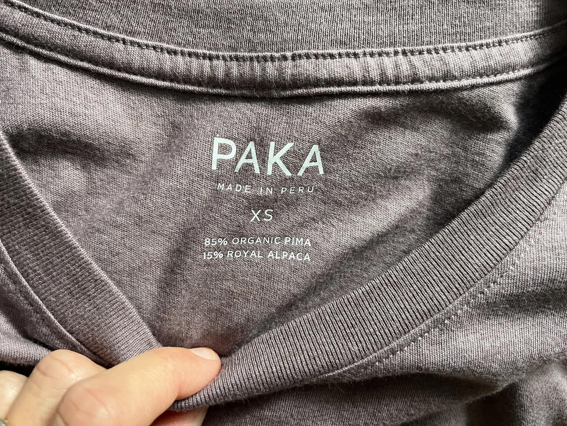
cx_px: 284
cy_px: 213
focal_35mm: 26
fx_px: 426
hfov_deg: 67.3
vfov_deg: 53.1
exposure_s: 1/60
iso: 200
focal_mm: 5.1
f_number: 1.6
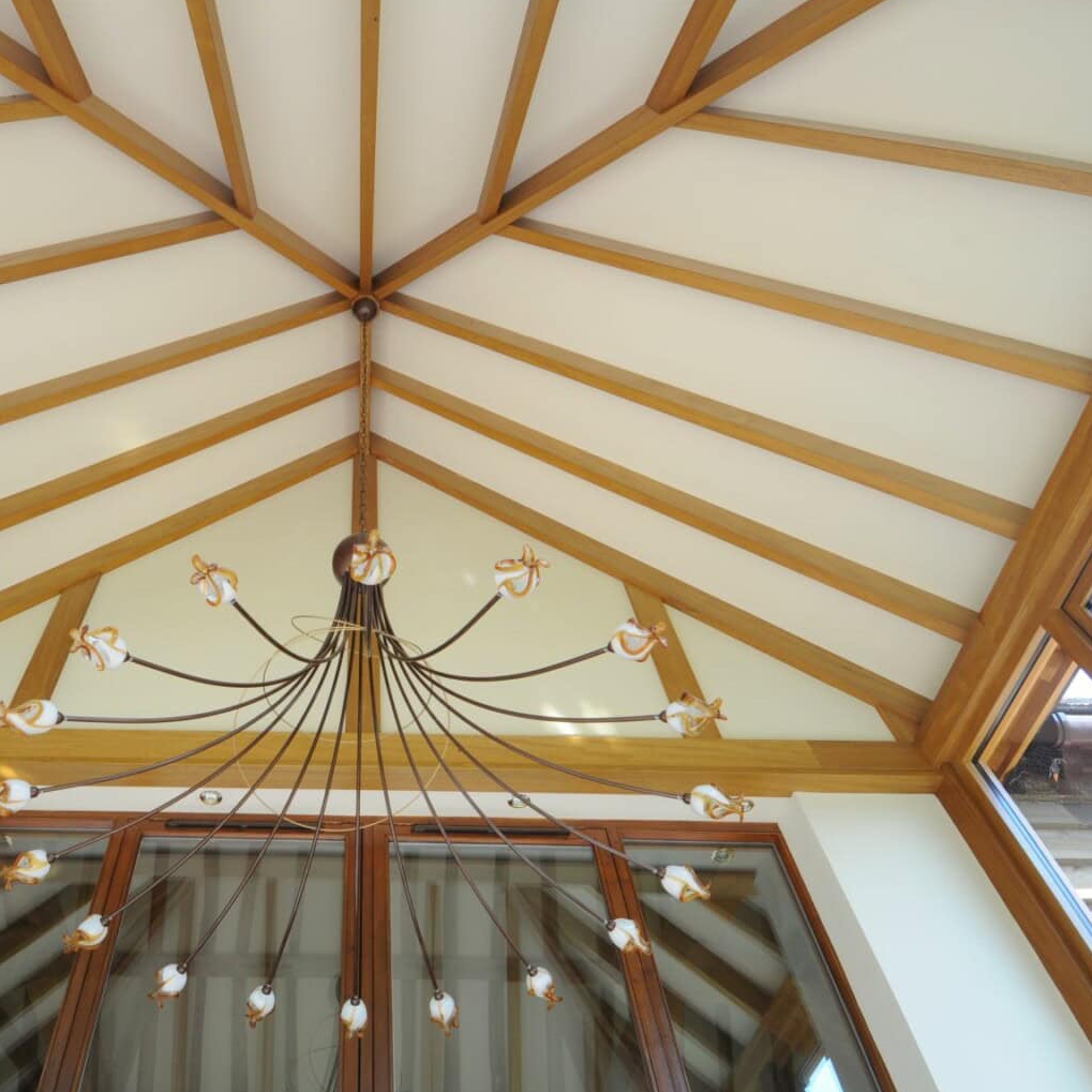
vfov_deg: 65.0
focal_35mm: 24
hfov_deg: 63.3
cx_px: 359
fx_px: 857
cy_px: 529
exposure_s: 1/6
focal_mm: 12
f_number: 11
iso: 200
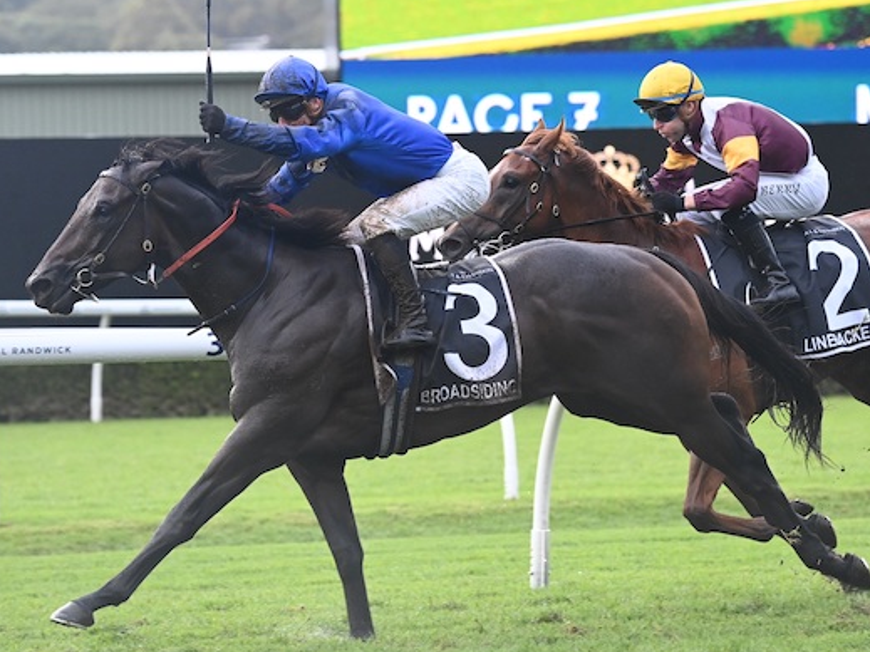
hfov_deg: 8.3
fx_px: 6030
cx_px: 438
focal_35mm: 240
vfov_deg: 6.2
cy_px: 314
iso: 3600
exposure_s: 1/1600
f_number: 5.3
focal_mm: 185
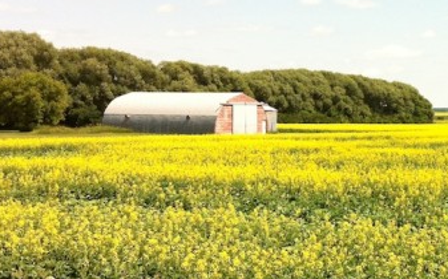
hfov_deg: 25.9
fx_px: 939
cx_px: 412
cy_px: 155
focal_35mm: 77
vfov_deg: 16.9
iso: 80
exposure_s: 1/1312
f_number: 2.8
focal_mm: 3.85
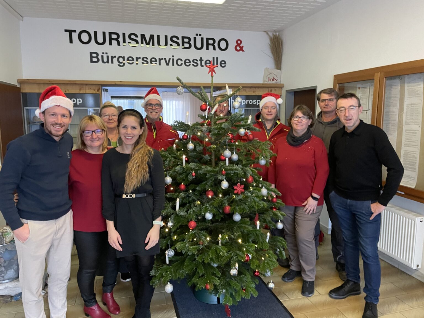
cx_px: 212
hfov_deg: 67.3
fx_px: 318
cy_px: 159
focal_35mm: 26
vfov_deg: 53.1
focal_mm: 4.2
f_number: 1.6
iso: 500
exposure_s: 1/50
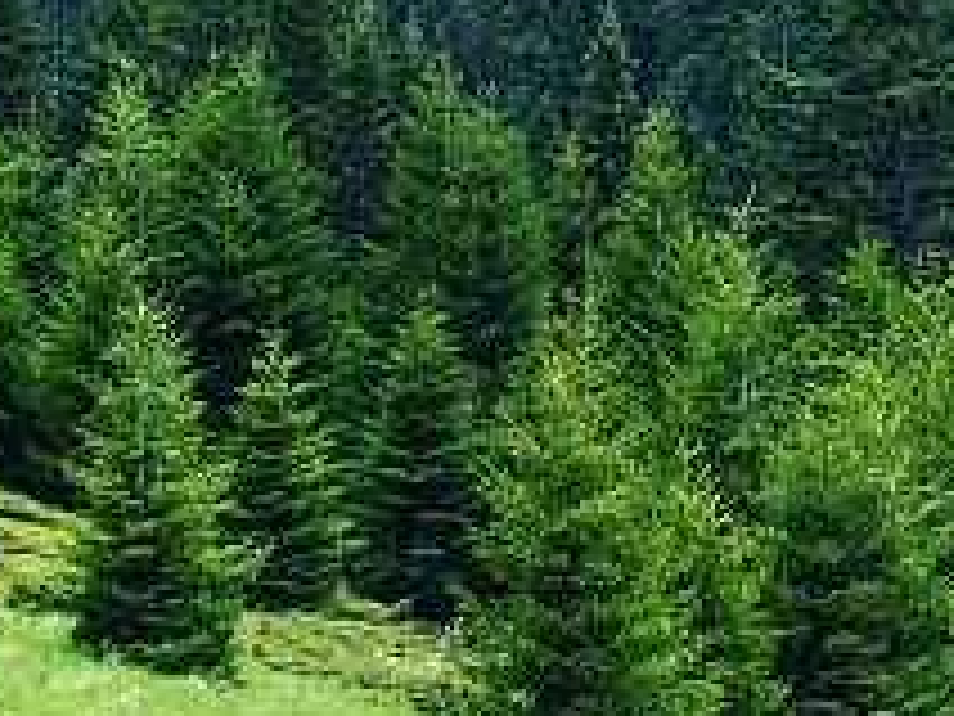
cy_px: -399
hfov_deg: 10.3
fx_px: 5071
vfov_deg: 7.9
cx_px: 1508
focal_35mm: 184
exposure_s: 1/2183
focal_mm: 4.25
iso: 32
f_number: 1.8
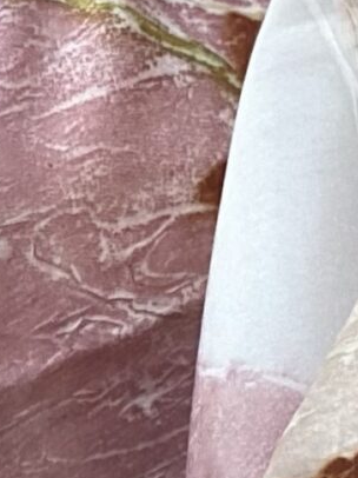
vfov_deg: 13.5
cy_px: 580
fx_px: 1960
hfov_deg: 10.3
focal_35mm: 142
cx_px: -18
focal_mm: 2.71
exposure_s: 1/109
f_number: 2.2
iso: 100
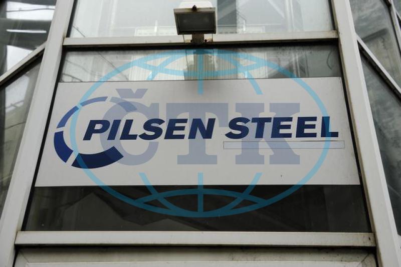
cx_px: 200
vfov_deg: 35.0
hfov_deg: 50.7
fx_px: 423
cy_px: 134
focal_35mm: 38
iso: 800
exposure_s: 1/250
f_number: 5.6
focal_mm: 38
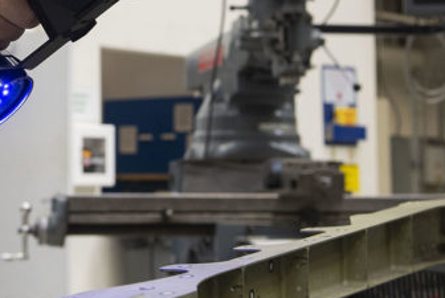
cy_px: 37
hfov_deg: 18.7
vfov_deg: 12.7
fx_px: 1324
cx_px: 32
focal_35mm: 107
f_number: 5
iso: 800
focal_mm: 36
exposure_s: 1/100
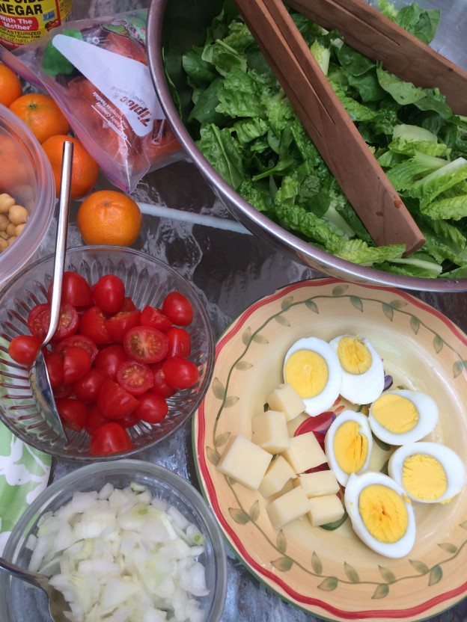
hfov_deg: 48.2
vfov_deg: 61.7
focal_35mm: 29
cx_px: 234
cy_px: 311
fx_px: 522
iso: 50
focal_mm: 4.15
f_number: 2.2
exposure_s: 1/30
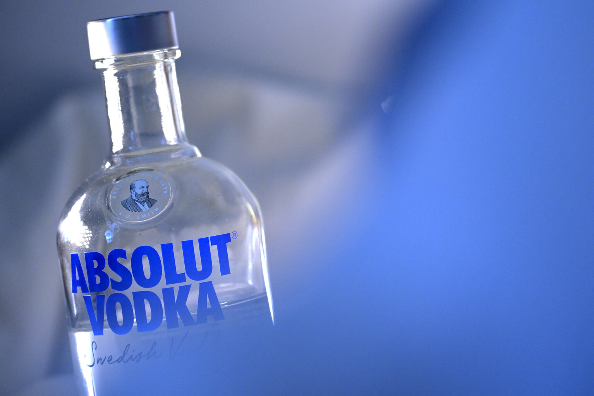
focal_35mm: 146
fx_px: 2409
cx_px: 309
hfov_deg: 14.1
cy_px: 195
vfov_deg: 9.4
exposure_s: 1/125
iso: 2500
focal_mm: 140
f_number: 4.8
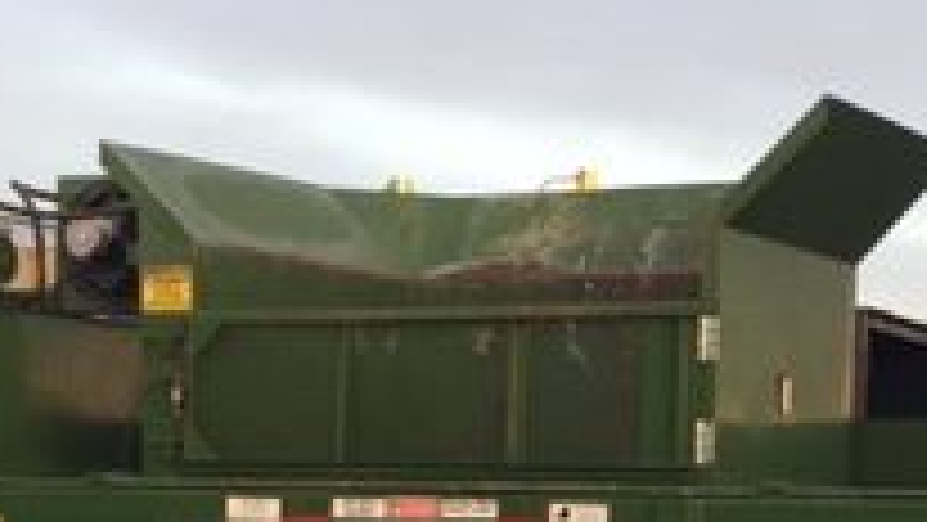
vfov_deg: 11.8
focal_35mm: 98
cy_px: 788
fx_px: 2409
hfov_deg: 21.8
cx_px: 472
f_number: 2.2
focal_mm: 4.15
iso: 32
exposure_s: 1/120
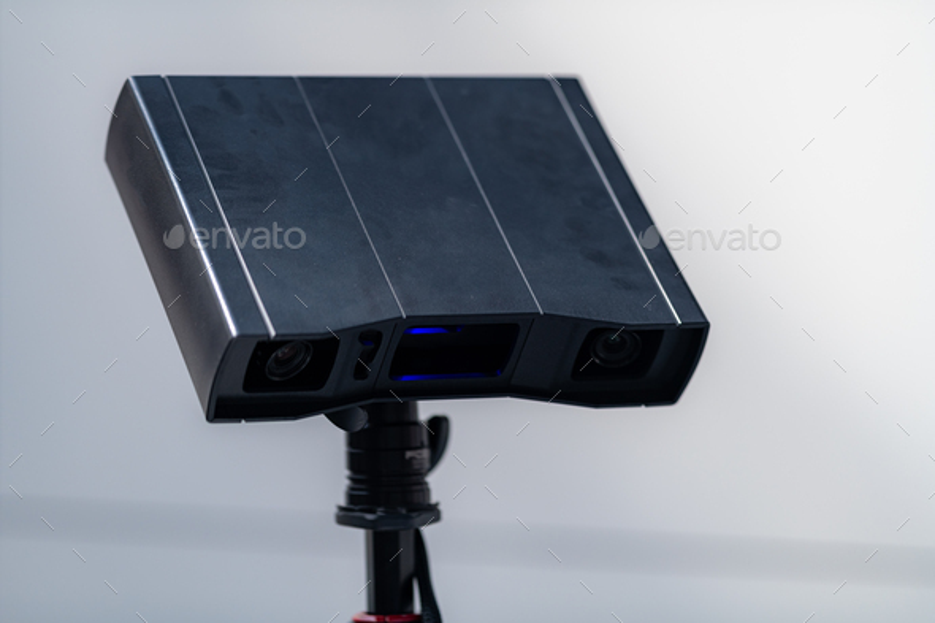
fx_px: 3505
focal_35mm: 135
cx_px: 468
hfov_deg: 15.2
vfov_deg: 10.2
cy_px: 312
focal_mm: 135
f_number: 2.2
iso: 200
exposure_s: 1/200
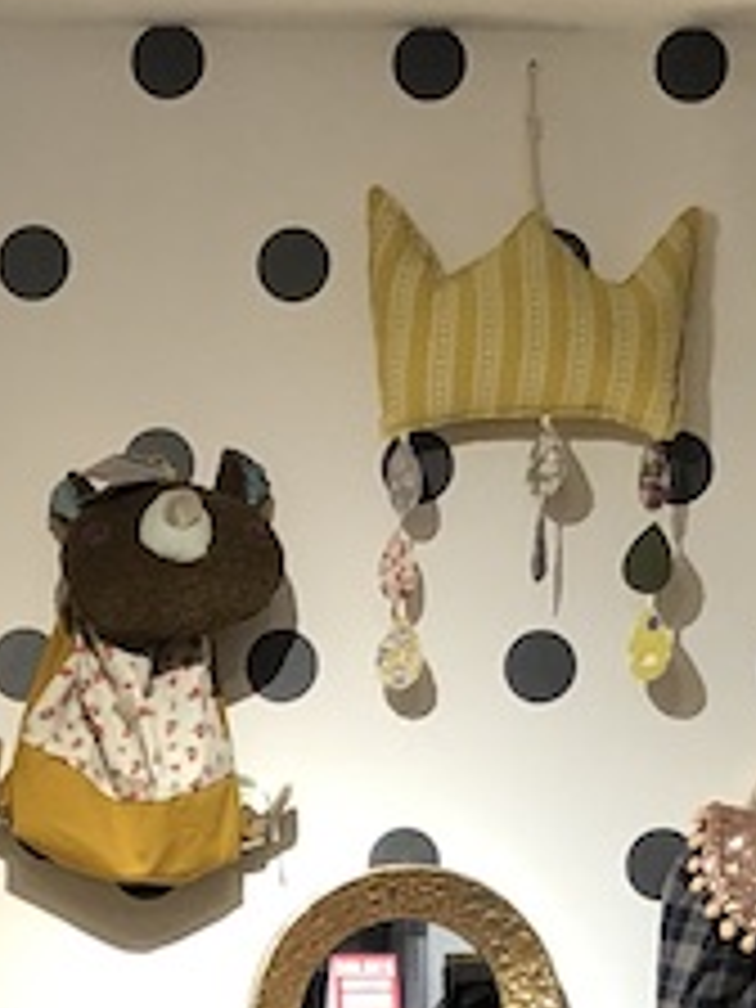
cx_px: -387
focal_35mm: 151
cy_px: 1717
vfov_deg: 12.2
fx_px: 4397
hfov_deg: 9.5
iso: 40
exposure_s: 1/17
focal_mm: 4
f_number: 1.8
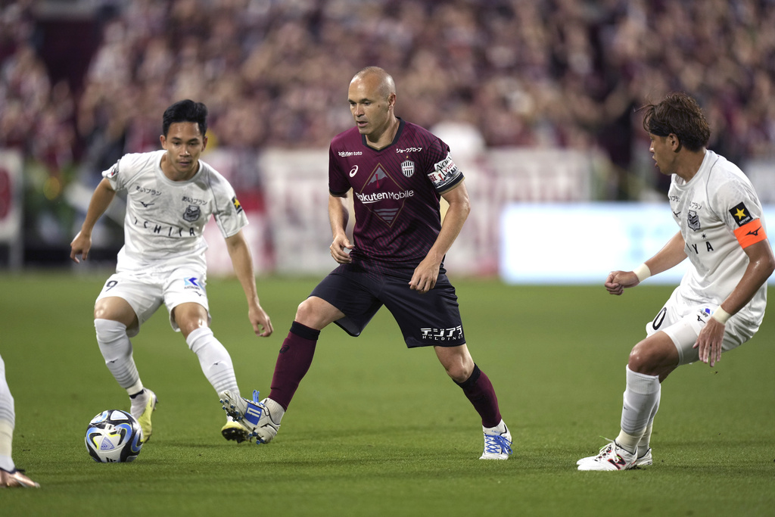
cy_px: 258
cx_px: 388
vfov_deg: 3.4
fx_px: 8612
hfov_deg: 5.2
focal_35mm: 400
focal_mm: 400
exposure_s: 1/1600
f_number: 2.8
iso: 1600
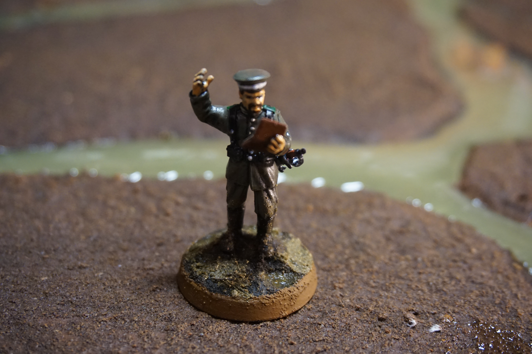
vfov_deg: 25.7
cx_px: 266
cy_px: 177
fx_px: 775
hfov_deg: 37.9
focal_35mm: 52
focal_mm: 35
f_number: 5.6
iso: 1600
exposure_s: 1/60
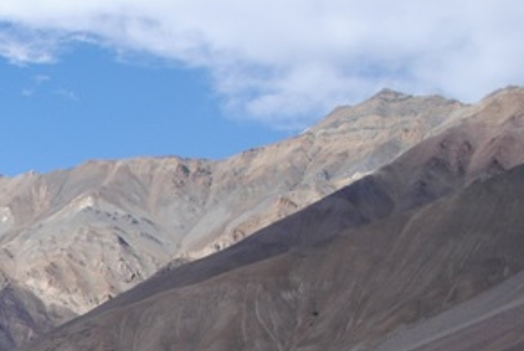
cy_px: 538
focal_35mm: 108
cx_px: -394
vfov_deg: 12.1
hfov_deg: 16.2
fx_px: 1574
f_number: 4
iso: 110
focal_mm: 18
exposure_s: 1/1000
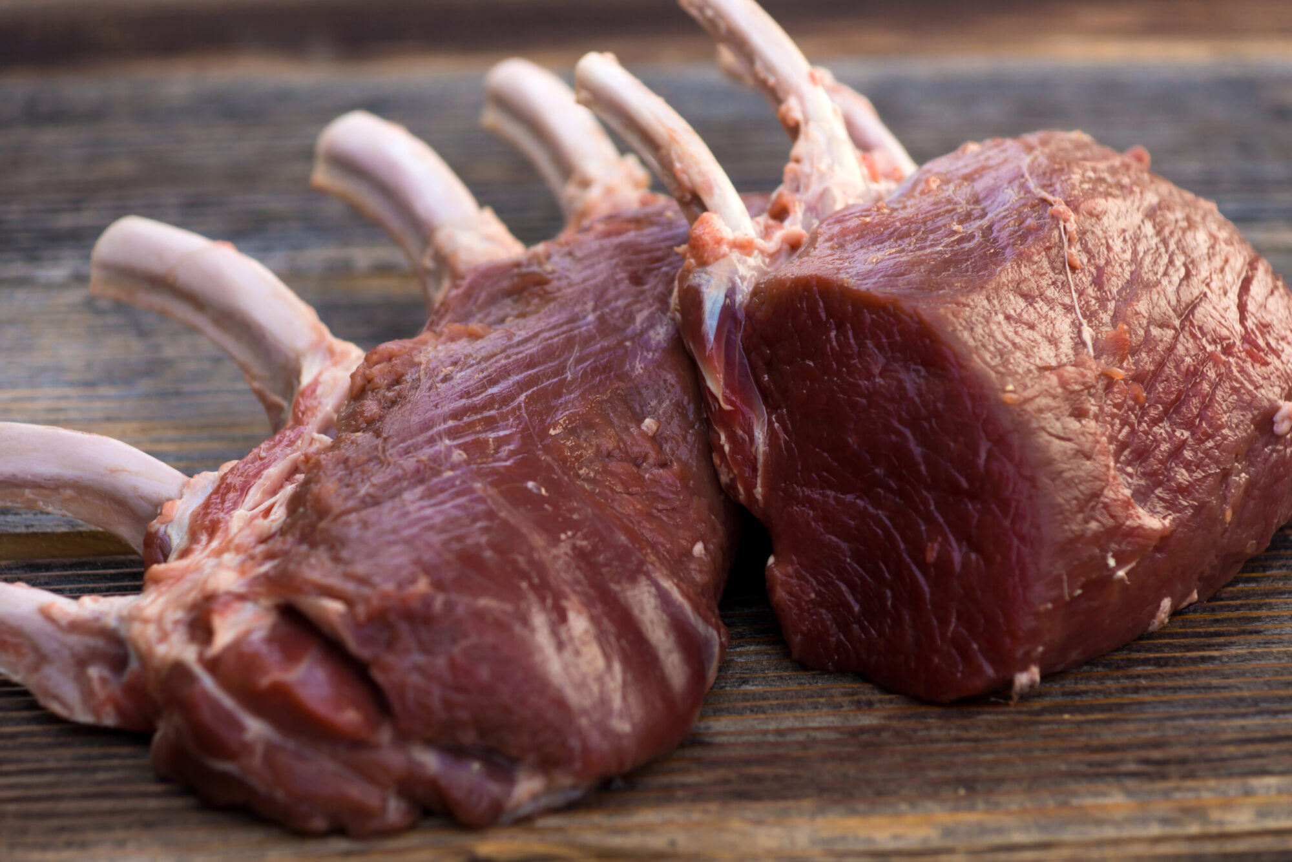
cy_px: 431
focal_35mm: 120
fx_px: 4307
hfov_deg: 17.1
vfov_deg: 11.4
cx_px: 646
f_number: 4.5
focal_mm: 80
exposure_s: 1/250
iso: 100
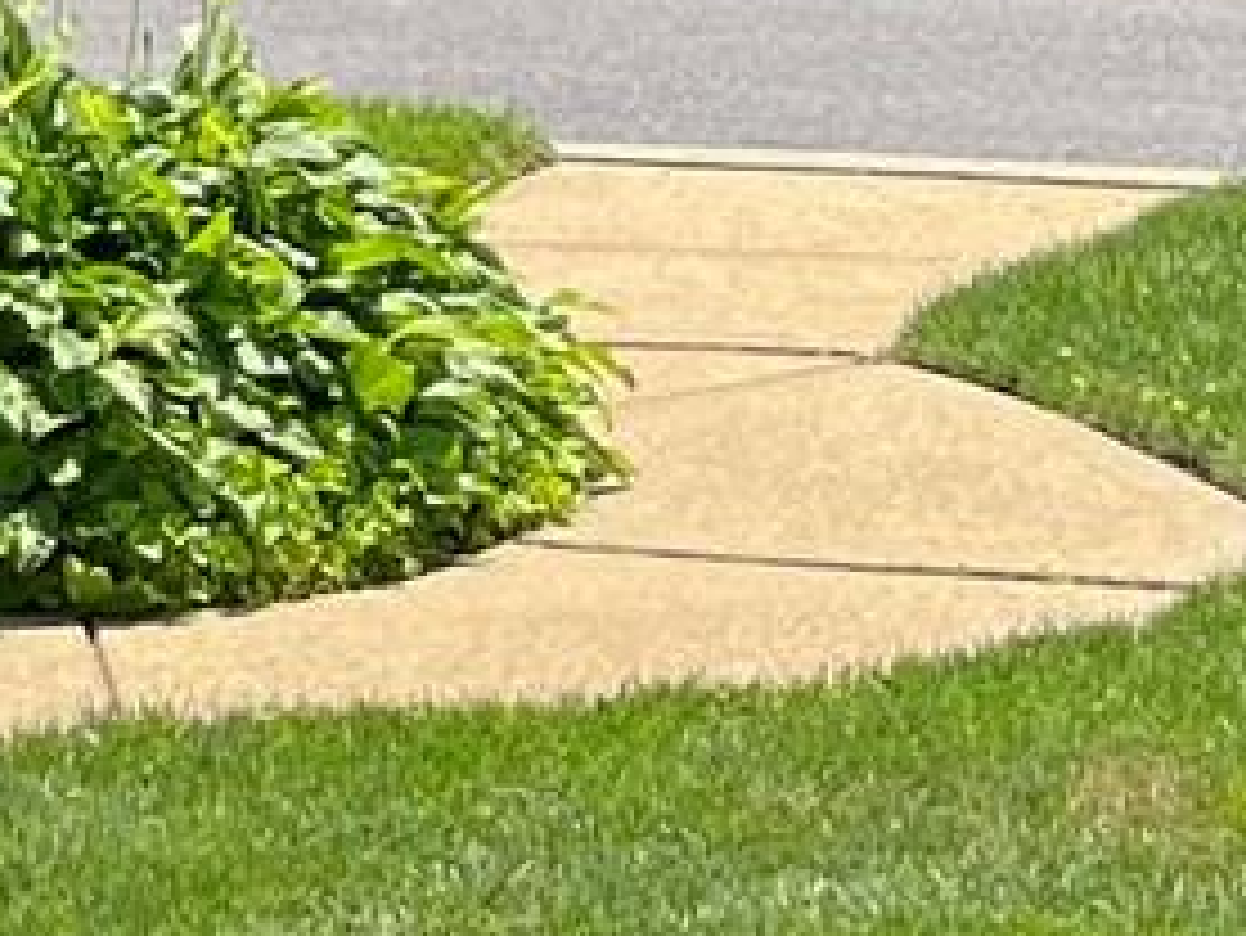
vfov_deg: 6.9
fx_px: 6914
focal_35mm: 192
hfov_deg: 9.8
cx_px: -877
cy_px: -2016
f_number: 1.6
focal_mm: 5.1
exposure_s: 1/1623
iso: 50
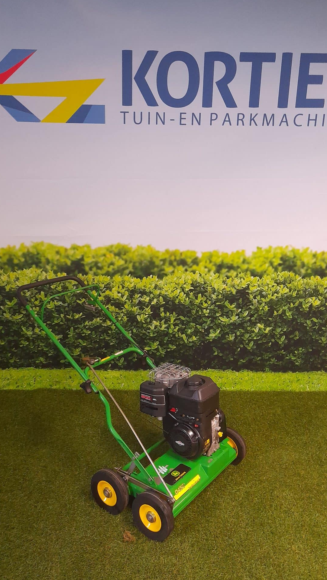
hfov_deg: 40.2
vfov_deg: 66.1
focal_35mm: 29
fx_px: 447
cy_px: 296
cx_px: 166
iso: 400
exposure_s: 1/33
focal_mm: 4.6
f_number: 2
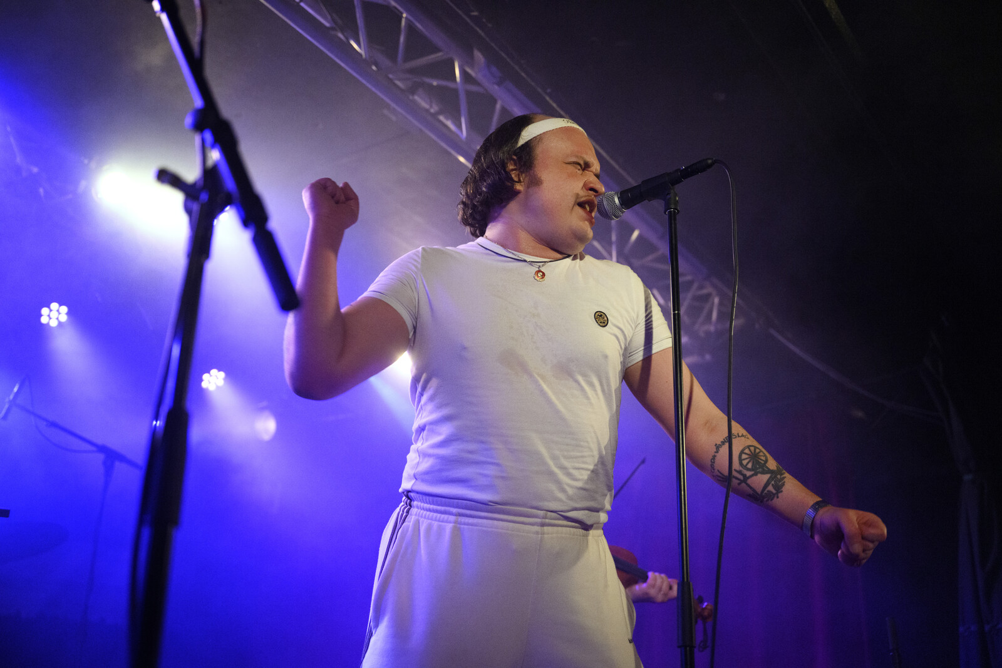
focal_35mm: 38
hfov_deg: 50.7
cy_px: 334
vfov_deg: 35.1
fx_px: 1058
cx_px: 501
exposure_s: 1/250
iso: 4000
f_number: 2.8
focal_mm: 38
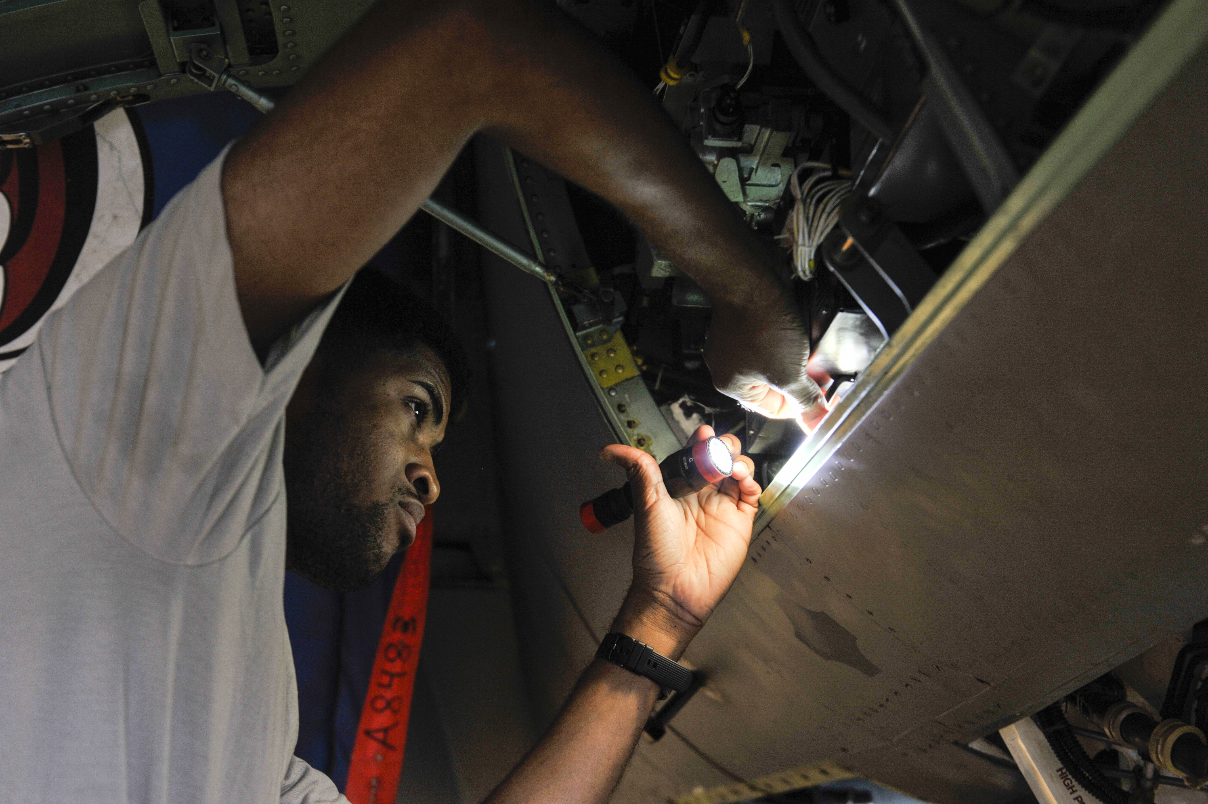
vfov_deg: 27.0
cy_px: 402
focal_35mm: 50
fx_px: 1677
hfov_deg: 39.6
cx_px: 604
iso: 800
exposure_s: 1/80
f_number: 5
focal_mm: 50
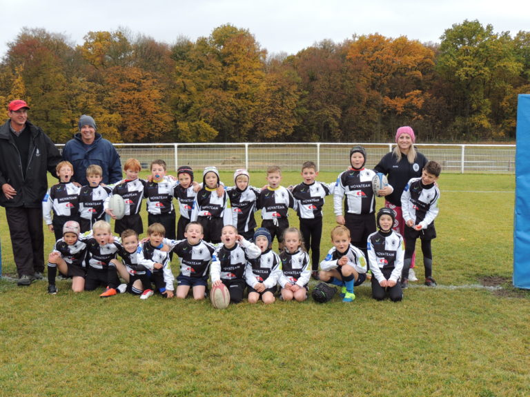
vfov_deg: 33.6
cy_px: 198
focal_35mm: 43
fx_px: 658
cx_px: 265
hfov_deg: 43.9
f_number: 3.4
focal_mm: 7.6
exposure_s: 1/60
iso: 100
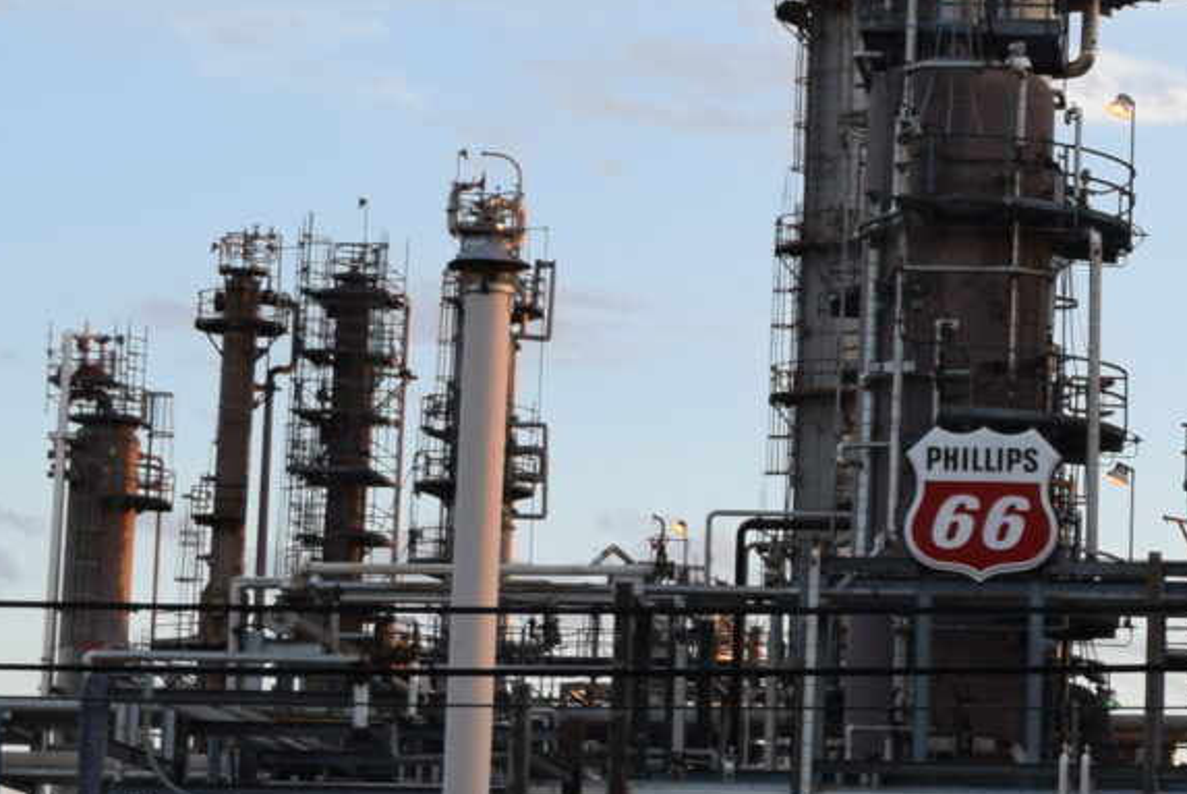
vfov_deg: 9.2
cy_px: 333
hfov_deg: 13.1
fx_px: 4949
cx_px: 1599
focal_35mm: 150
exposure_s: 1/160
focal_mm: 28
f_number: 6.3
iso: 400
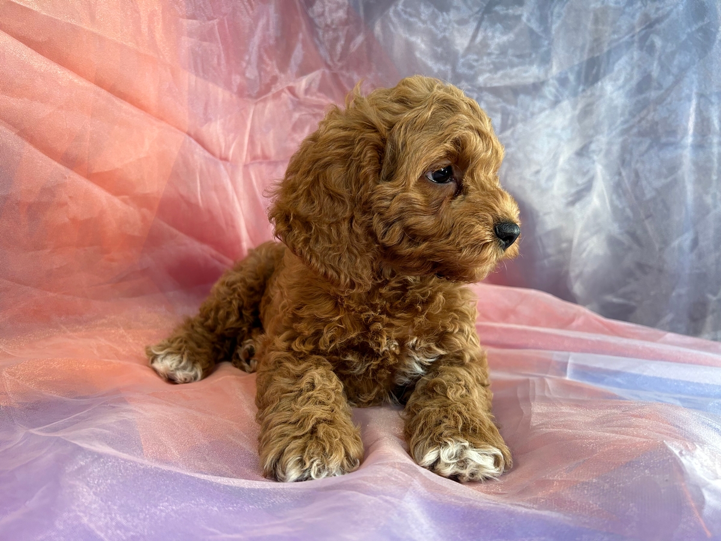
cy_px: 270
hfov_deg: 67.3
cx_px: 360
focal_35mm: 26
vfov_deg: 53.1
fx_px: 542
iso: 80
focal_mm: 5.7
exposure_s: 1/120
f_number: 1.5
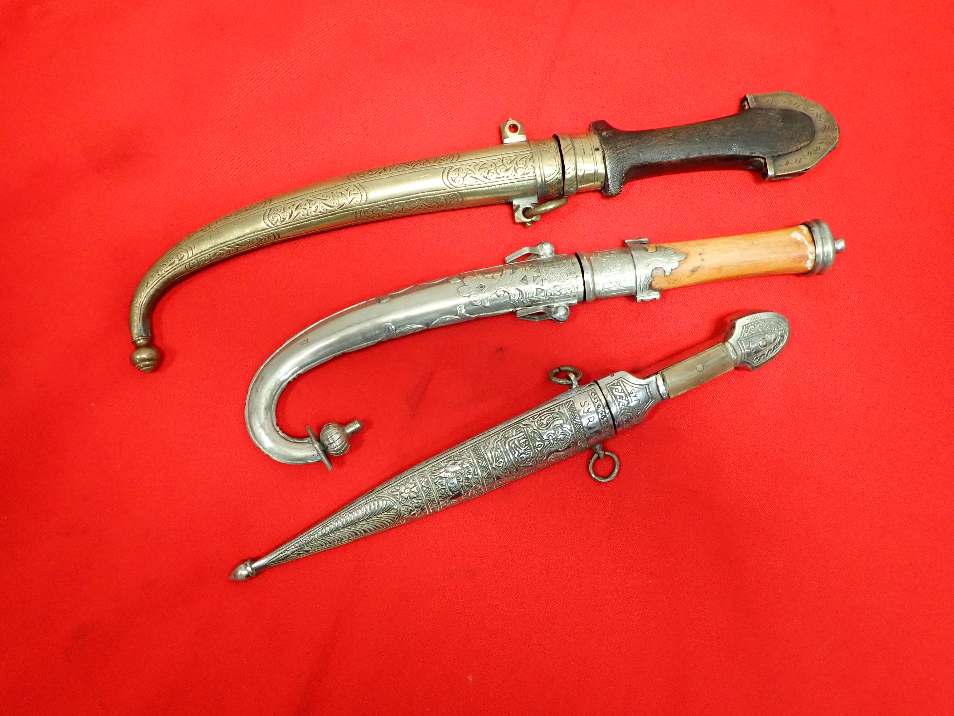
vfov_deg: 54.9
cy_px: 358
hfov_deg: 69.4
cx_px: 477
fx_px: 689
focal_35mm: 25
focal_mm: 4.5
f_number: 2
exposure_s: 1/40
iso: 250
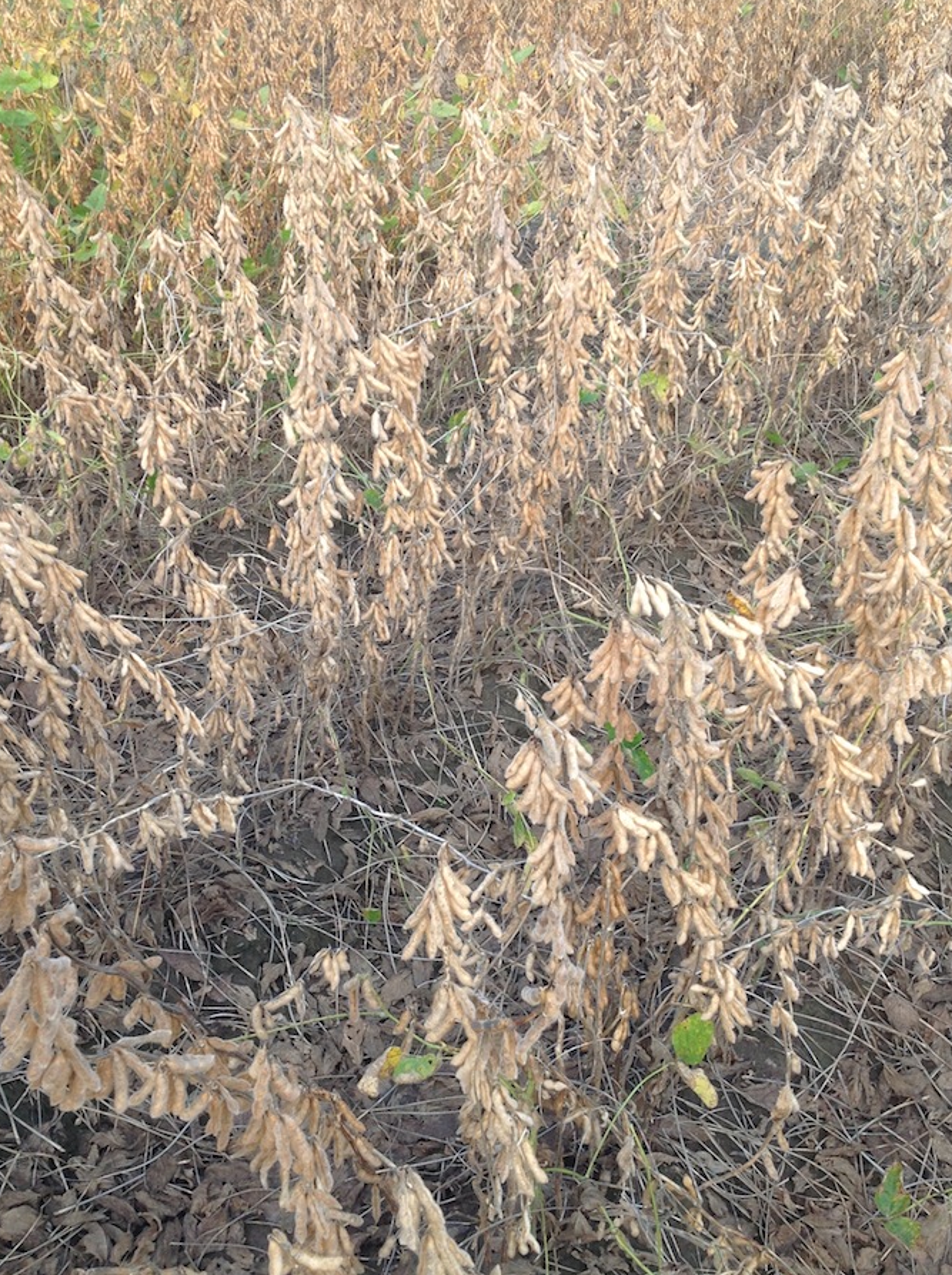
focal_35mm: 42
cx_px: 472
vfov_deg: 44.9
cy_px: 647
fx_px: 1544
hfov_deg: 34.3
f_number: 2.4
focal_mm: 4.28
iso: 50
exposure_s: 1/387
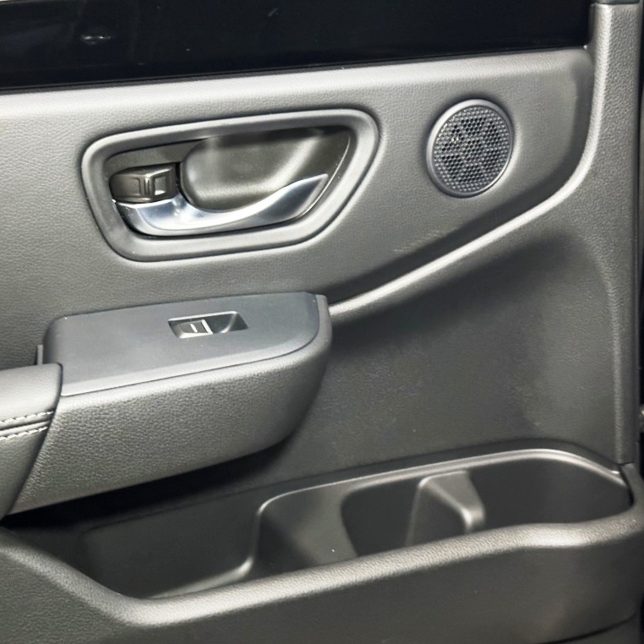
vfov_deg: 30.0
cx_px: 281
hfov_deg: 30.0
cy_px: 322
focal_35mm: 57
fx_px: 1200
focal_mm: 6.86
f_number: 1.78
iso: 640
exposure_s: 1/30
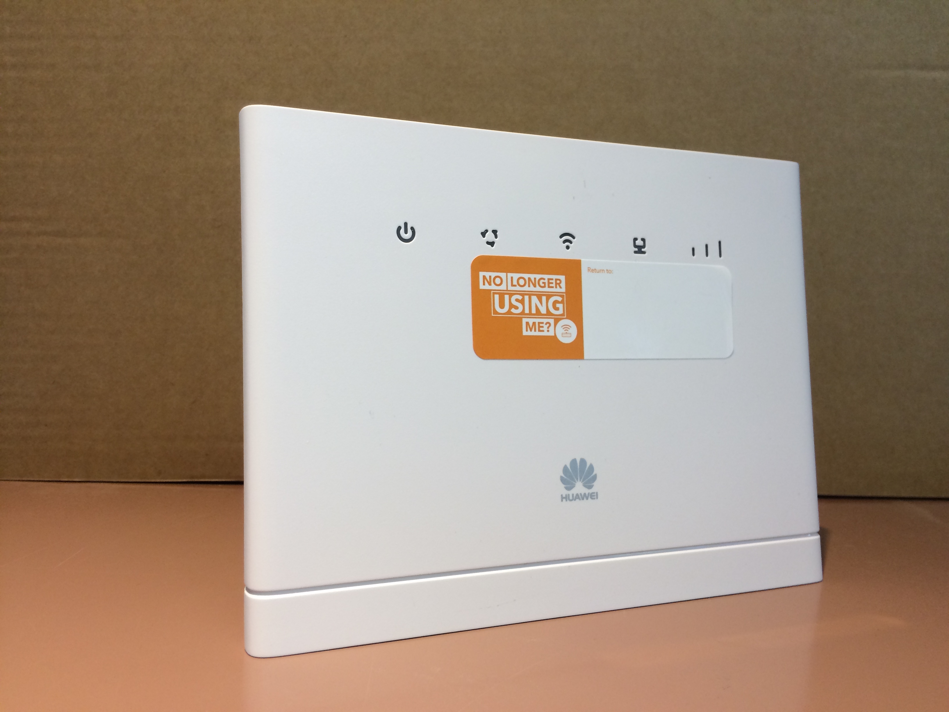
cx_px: 474
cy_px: 356
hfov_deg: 61.7
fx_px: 795
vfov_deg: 48.2
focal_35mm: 29
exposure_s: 1/33
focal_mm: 4.15
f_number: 2.2
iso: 40
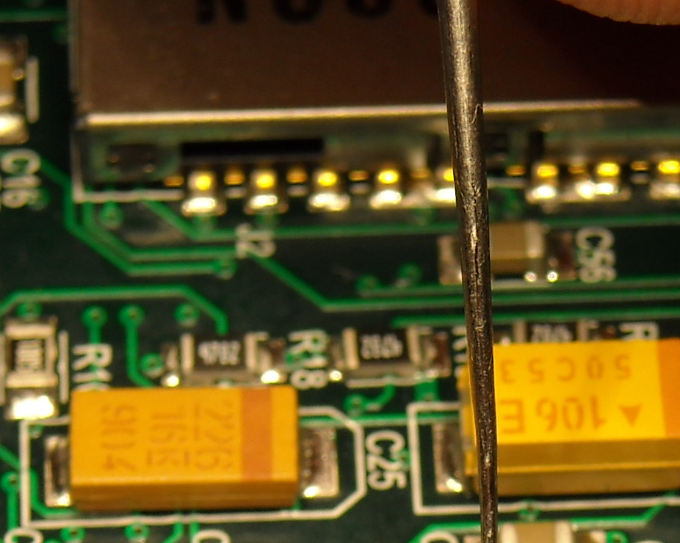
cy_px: 710
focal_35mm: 287
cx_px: 356
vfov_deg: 5.4
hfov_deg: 6.7
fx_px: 5774
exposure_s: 1/323
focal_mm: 17.1
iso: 64
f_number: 4.7
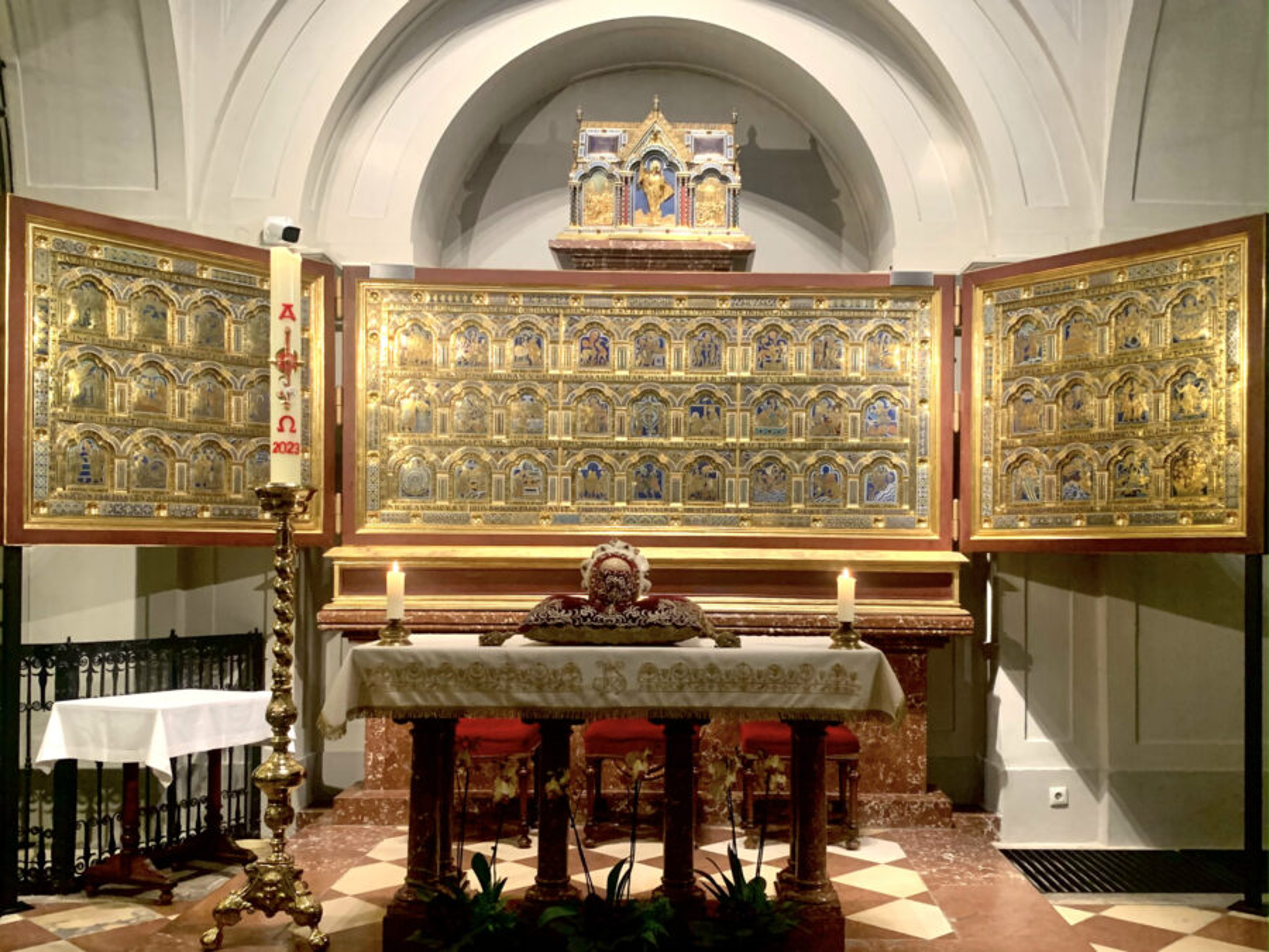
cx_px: 634
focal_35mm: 26
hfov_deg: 67.3
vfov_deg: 53.1
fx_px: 953
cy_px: 476
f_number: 1.8
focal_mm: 4.25
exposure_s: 1/50
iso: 320
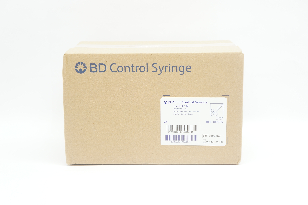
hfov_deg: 29.9
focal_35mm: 68
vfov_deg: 20.1
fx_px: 577
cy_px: 102
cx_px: 154
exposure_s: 1/40
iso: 400
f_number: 5
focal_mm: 45
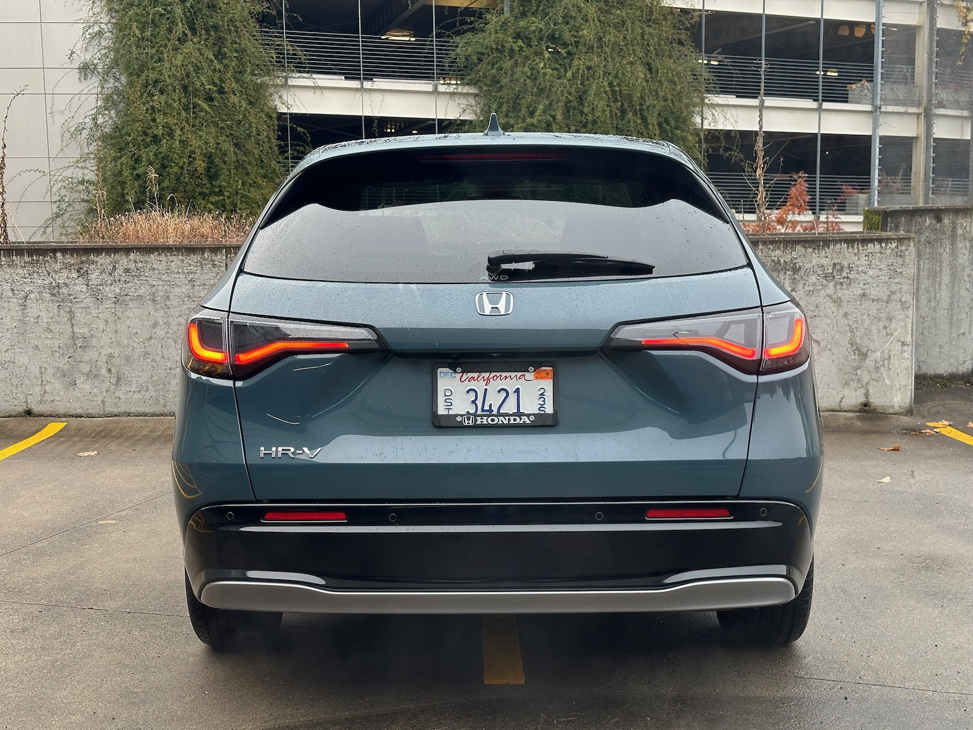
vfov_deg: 30.3
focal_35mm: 48
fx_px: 1349
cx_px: 486
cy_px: 365
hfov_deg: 39.7
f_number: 1.78
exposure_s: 1/165
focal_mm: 6.86
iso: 64
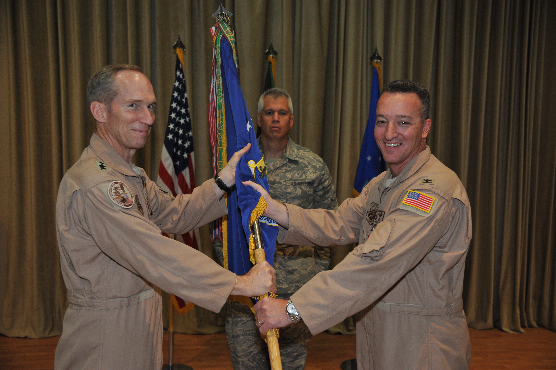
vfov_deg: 35.0
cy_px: 185
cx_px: 278
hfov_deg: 50.7
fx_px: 587
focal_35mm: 38
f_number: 4
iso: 1600
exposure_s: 1/125
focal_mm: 38
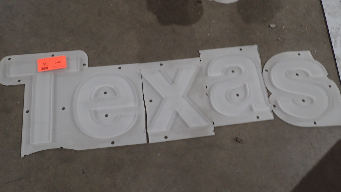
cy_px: 102
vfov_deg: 35.6
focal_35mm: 33
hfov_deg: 59.5
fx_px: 298
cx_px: 170
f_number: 2.3
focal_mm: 5.5
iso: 320
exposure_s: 1/30
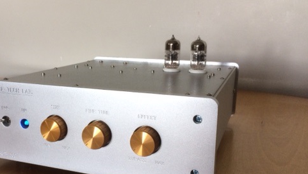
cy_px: 99
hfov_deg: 47.8
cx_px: 111
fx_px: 343
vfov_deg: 28.3
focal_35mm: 42
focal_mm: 4.15
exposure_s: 1/30
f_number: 2.2
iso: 125
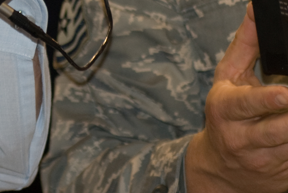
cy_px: -148
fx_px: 2761
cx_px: 18
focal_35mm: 345
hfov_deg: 6.0
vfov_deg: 4.0
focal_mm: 65
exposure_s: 1/60
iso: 200
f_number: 3.5
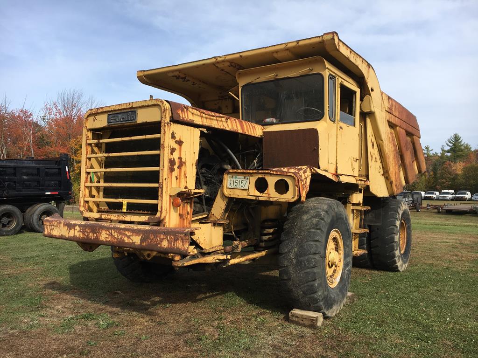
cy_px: 179
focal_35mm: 29
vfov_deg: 48.2
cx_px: 239
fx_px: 400
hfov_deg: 61.7
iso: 25
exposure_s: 1/1479
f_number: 2.2
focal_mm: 4.15
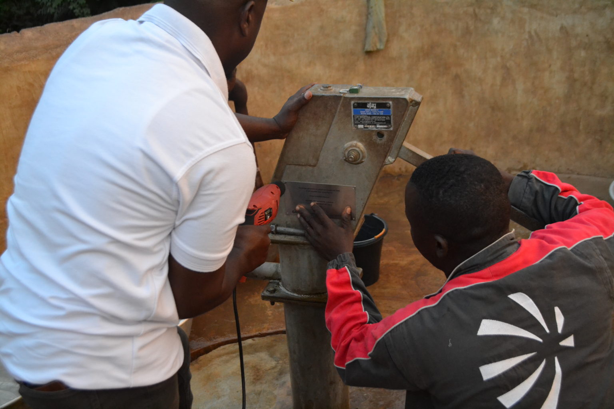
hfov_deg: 49.6
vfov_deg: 34.2
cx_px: 307
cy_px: 204
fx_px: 665
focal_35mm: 39
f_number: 4.2
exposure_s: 1/60
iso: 2500
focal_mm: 26
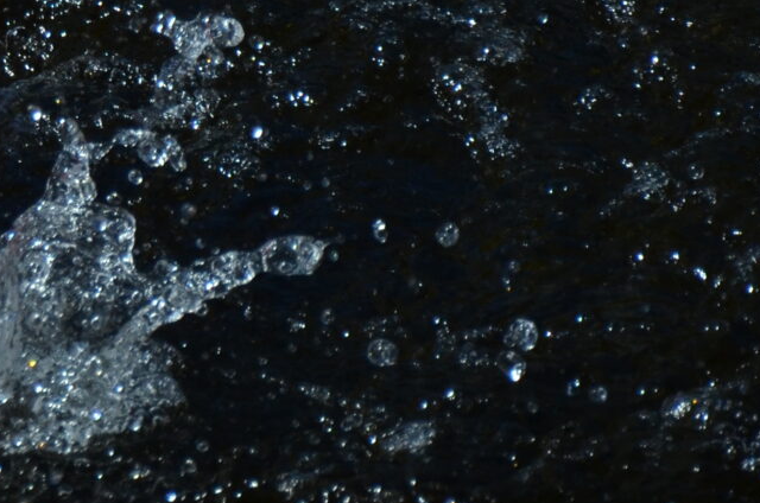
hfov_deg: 3.3
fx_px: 13273
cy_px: -333
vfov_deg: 2.2
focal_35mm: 630
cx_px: -508
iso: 400
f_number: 5.6
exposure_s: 1/6400
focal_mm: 105
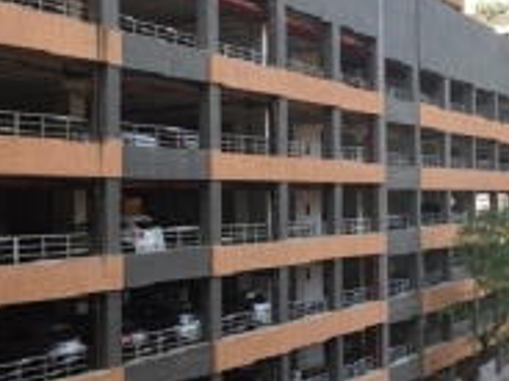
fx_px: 926
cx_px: 155
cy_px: 207
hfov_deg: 30.4
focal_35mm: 63
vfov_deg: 23.3
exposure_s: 1/218
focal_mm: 4.15
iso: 32
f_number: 2.2
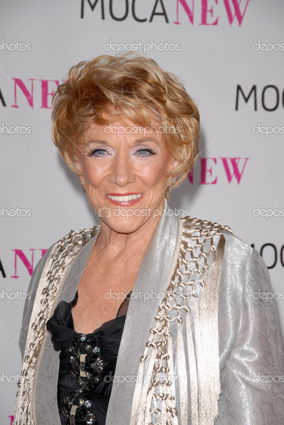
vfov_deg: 14.4
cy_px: 212
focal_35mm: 142
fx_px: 1681
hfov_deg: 9.7
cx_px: 142
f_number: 8
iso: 400
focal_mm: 95
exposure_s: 1/200
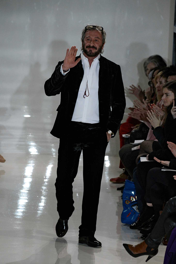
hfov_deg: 6.2
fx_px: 1615
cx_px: 88
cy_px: 132
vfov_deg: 9.4
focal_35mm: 220
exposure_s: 1/320
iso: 3200
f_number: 9
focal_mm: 220
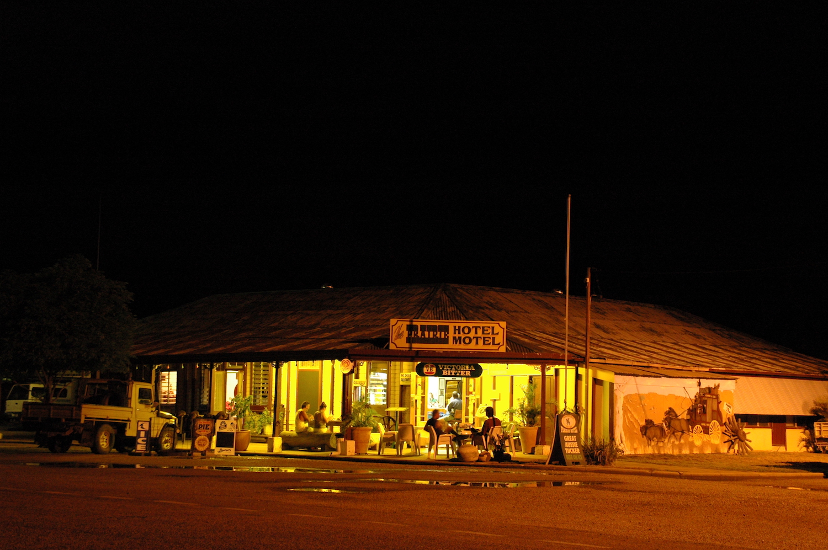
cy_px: 275
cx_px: 414
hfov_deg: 35.1
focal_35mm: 57
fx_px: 1310
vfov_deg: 23.7
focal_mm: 38
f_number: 5.6
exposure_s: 2
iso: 1000
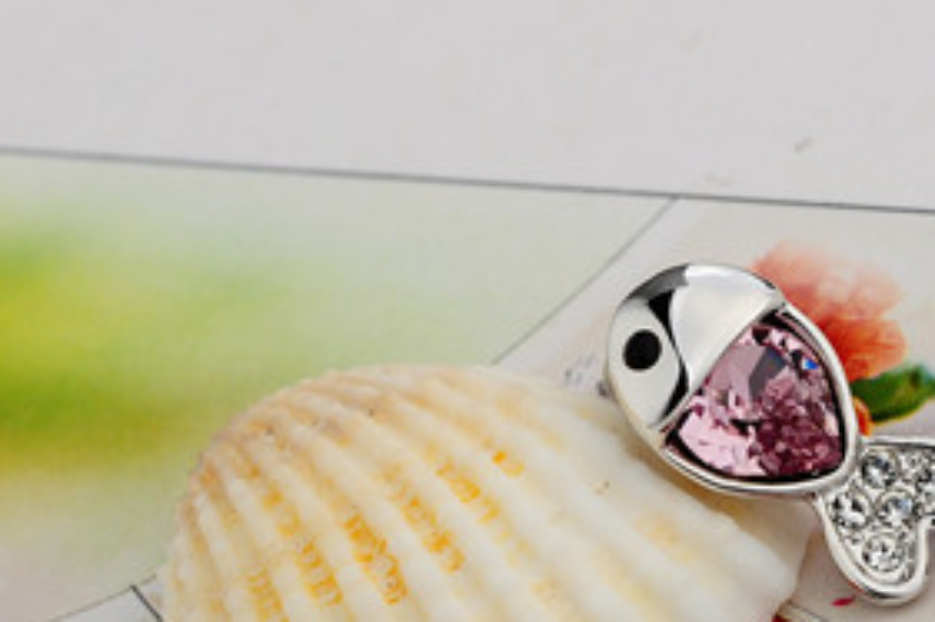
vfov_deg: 5.4
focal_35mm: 256
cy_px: 431
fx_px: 6645
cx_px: 848
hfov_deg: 8.0
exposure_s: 1/125
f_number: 16
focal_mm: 60
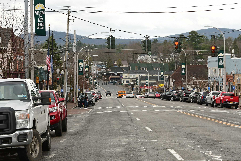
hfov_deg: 19.5
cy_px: 80
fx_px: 703
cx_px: 120
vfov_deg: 13.0
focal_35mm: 105
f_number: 11
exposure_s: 1/80
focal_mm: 70
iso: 250
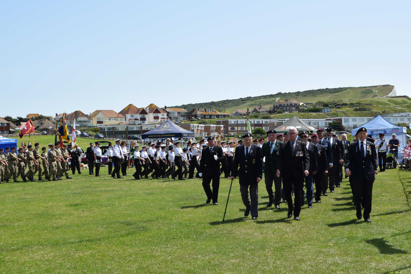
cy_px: 137
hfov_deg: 38.9
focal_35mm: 51
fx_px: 582
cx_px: 206
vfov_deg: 26.5
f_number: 10
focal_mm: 34
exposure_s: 1/400
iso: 200
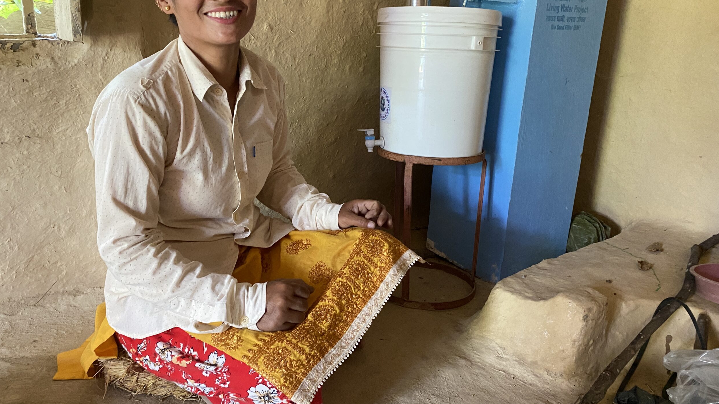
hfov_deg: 66.1
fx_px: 553
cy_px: 160
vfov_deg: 40.0
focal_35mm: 29
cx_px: 356
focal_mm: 4.25
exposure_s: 1/56
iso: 500
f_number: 1.8
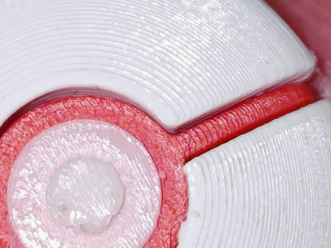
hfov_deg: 9.7
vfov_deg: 7.3
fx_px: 1941
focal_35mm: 203
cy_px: 195
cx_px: 94
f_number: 2
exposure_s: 1/100
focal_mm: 6.83
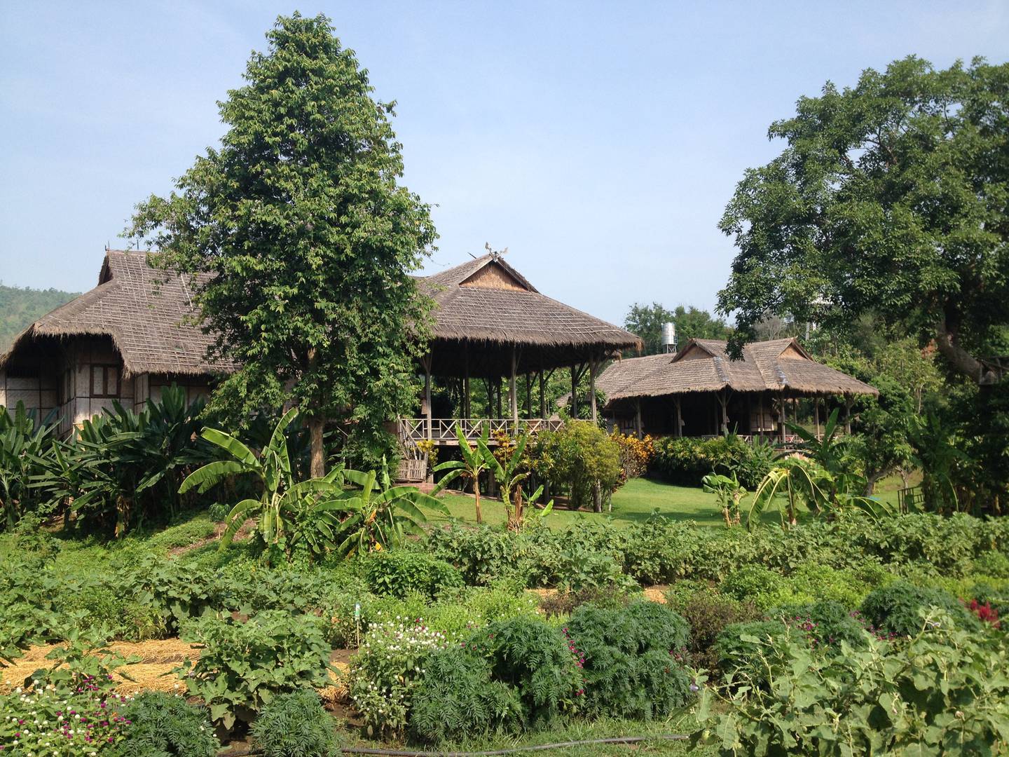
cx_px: 504
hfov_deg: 52.6
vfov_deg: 40.7
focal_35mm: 35
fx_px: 1020
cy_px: 378
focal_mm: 4.28
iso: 50
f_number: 2.4
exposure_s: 1/1151
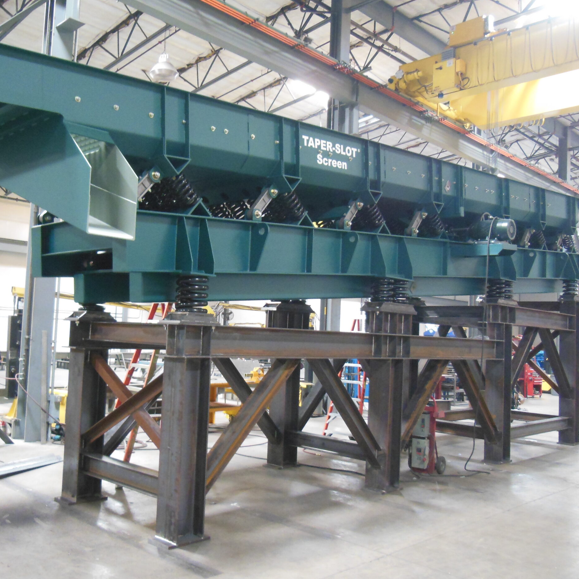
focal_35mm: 35
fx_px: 662
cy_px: 284
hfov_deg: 47.1
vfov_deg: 47.2
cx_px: 255
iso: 800
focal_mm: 5.2
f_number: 3.7
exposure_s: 1/8
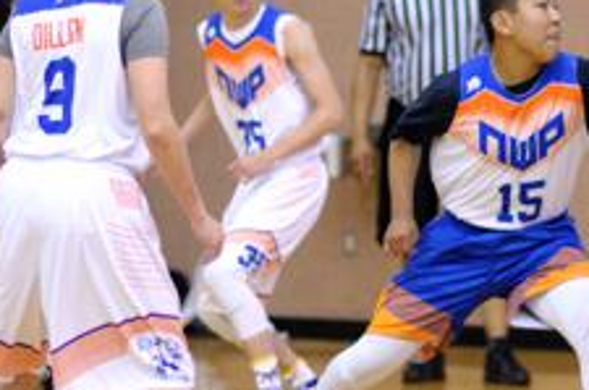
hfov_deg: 6.6
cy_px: 132
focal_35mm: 312
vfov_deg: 4.4
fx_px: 5097
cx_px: 702
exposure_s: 1/400
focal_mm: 85
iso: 1250
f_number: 1.8
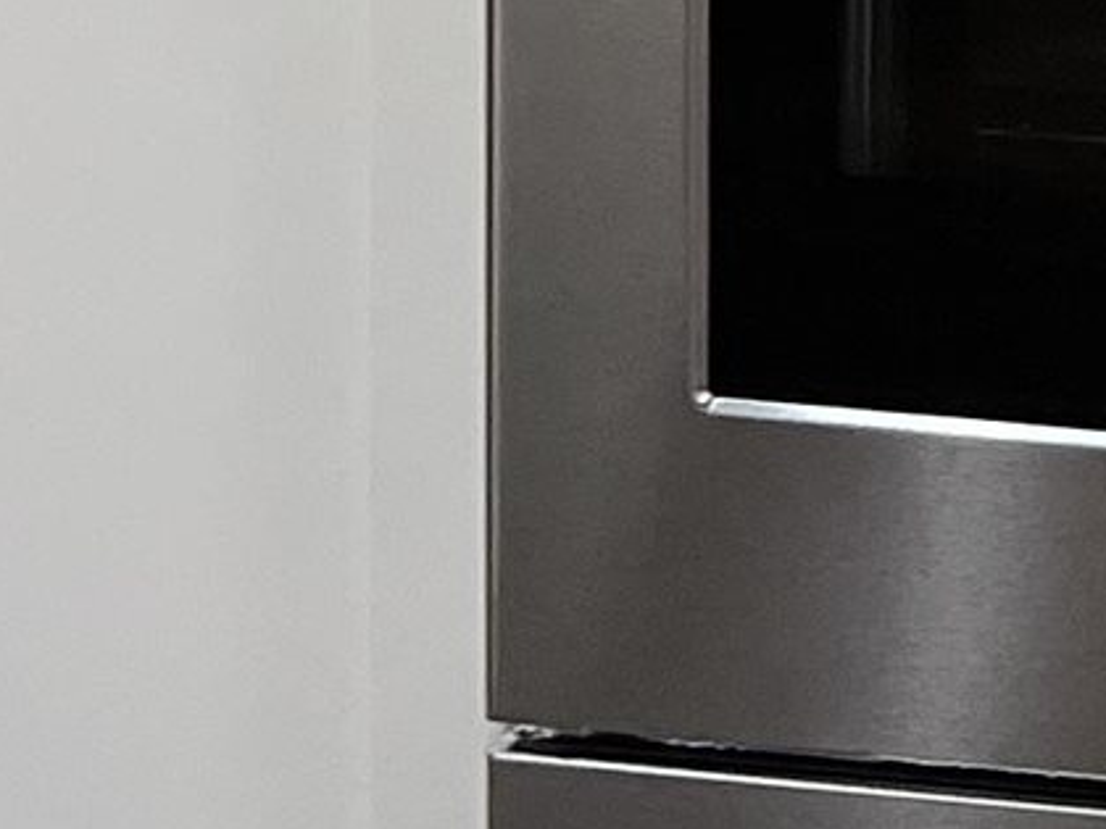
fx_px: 6071
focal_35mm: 190
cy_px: -1729
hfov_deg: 8.2
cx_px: 3695
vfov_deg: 7.0
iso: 64
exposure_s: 1/60
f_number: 1.5
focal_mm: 5.7
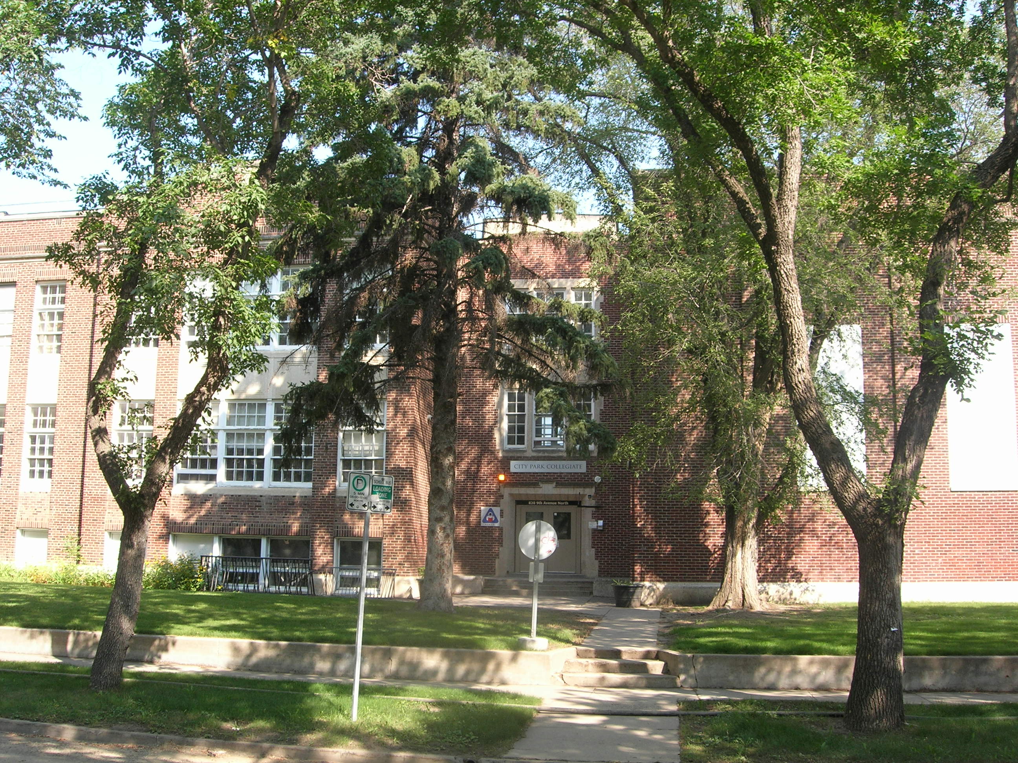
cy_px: 382
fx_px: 1118
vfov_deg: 37.7
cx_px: 509
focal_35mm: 38
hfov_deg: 49.0
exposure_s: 1/127
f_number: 4.8
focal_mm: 7.8
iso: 64
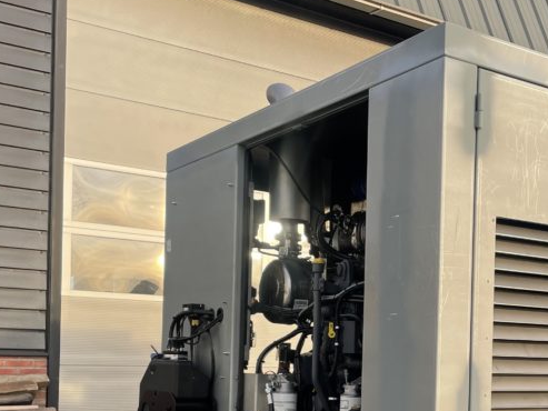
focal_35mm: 54
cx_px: 435
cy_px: 357
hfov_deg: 34.5
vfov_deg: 26.3
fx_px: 855
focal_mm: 4.2
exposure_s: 1/654
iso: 32
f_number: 1.6
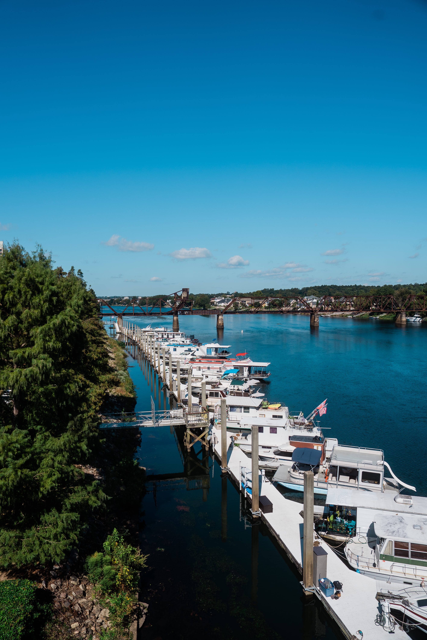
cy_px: 320
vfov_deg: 73.7
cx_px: 214
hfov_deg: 53.2
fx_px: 426
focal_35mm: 24
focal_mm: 24
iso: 80
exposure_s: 1/800
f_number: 5
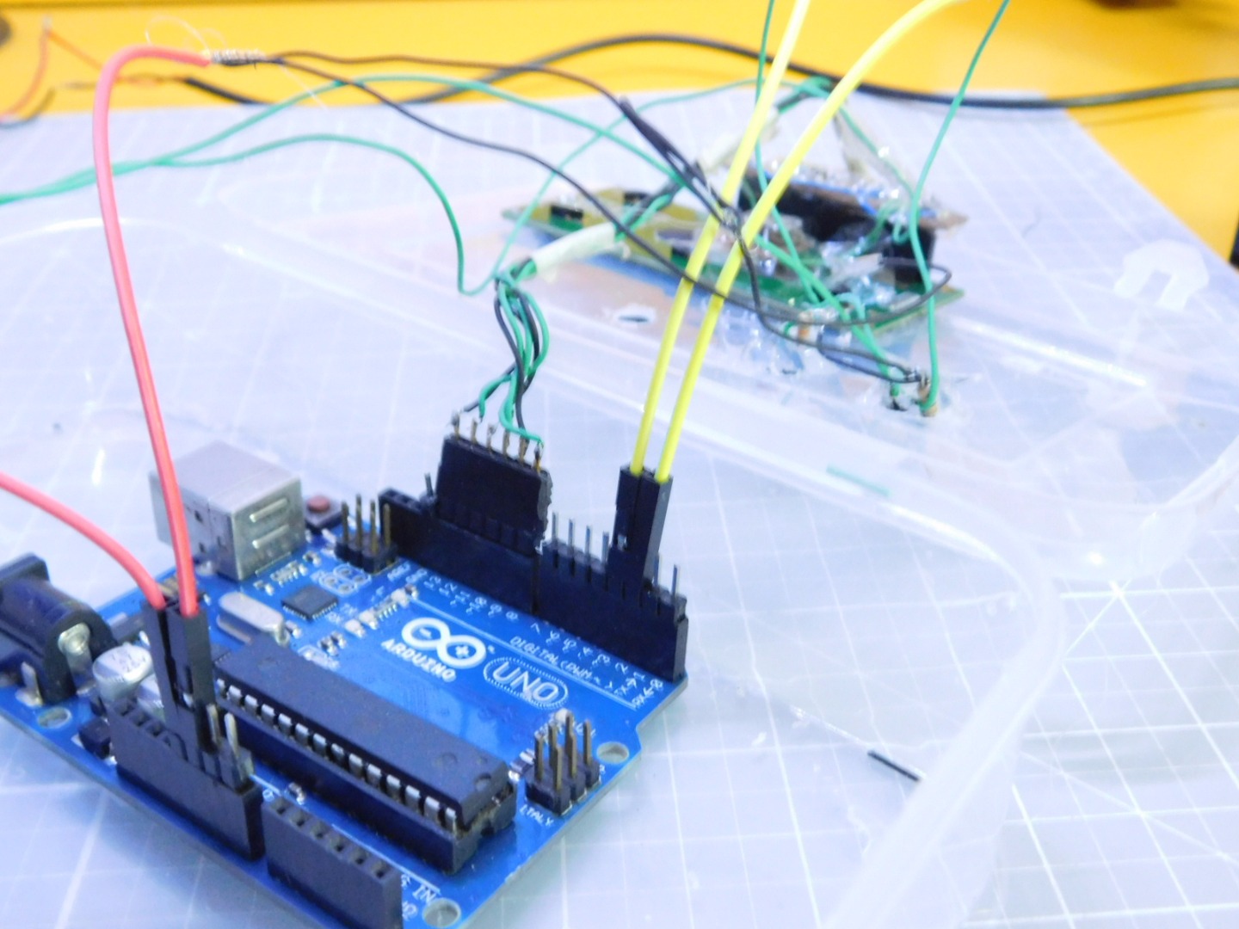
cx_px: 620
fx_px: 1289
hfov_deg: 51.4
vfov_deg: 39.7
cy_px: 464
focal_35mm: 36
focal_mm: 6.3
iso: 800
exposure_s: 1/5
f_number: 3.5
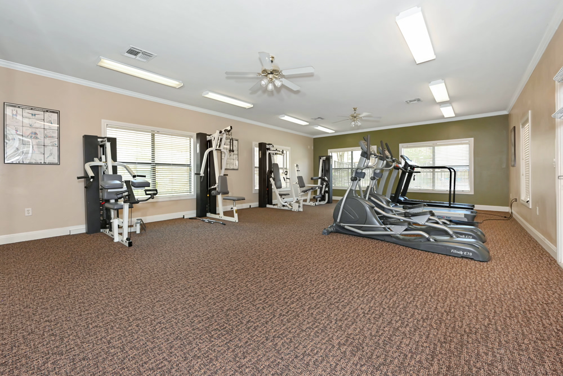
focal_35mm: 14
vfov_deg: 79.3
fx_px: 227
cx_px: 282
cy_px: 188
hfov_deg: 102.3
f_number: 8
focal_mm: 14.5
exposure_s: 1/60
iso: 1250
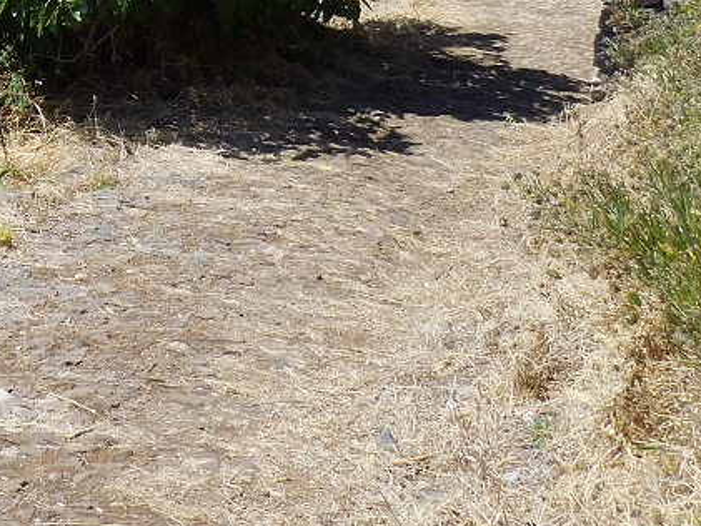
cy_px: -171
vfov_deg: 15.0
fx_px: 1904
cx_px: -100
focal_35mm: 94
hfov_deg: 19.8
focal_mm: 5.9
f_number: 3.7
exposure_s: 1/800
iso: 125
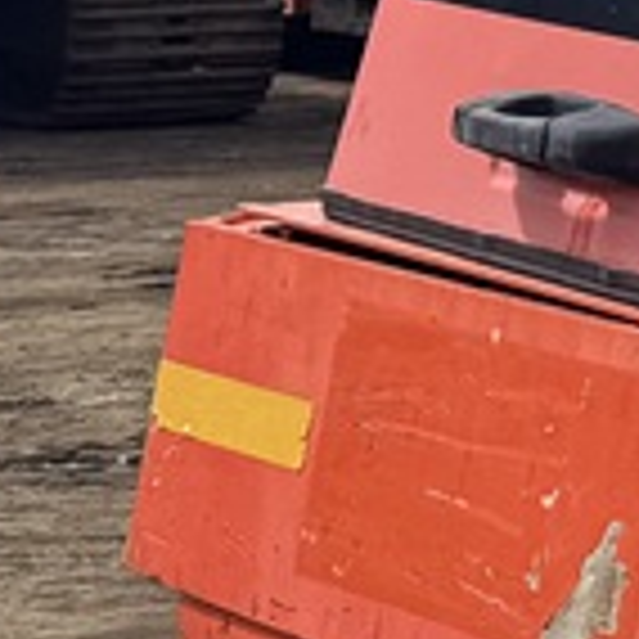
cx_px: 2498
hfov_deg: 6.6
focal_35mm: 213
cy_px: -272
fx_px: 4448
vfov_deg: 8.1
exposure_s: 1/5814
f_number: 1.78
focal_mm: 6.76
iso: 80
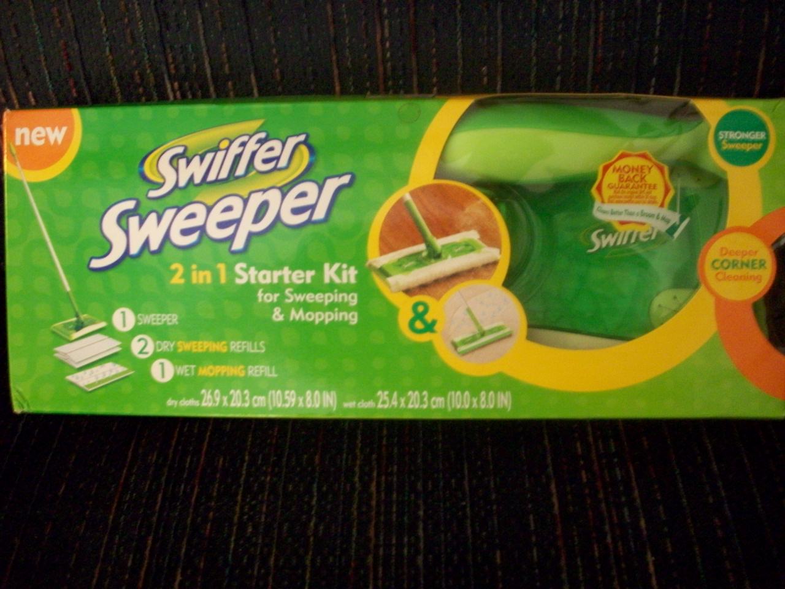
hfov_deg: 50.1
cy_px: 294
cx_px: 392
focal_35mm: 37
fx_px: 839
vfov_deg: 38.7
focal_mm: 6.2
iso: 200
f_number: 2.8
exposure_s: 1/8
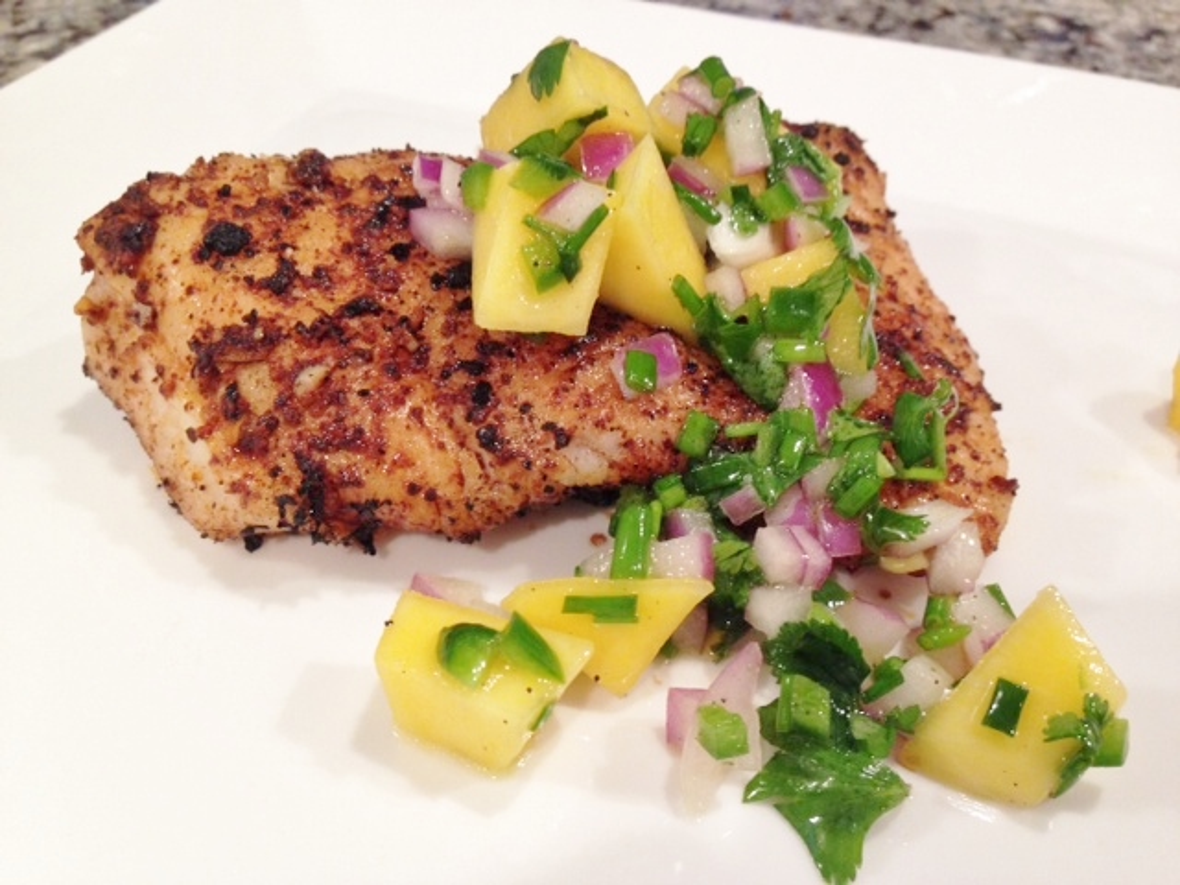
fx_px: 1125
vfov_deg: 42.9
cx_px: 590
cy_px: 442
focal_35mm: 33
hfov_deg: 55.4
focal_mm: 4.12
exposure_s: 1/20
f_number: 2.4
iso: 160
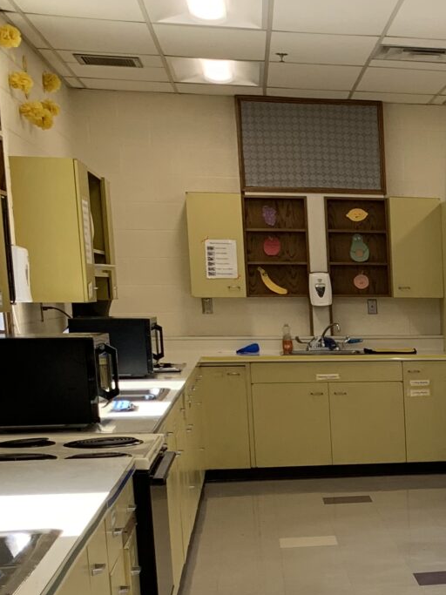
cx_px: 753
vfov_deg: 24.3
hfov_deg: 16.4
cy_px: 535
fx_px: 1340
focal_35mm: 78
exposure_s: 1/121
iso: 64
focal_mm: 4.25
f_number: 1.8
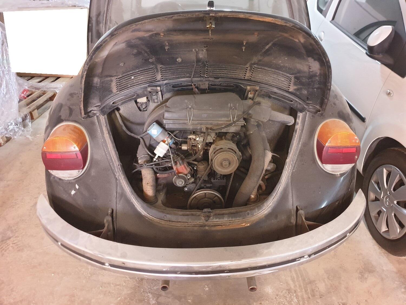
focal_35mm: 26
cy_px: 152
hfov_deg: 67.3
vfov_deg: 53.1
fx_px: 305
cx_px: 203
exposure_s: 1/10
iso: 500
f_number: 1.5
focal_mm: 4.3
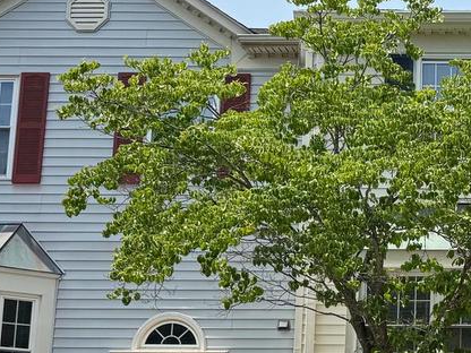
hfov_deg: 21.5
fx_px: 1129
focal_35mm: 83
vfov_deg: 17.7
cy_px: 267
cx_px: 599
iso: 80
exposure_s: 1/3247
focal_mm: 6.76
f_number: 1.78
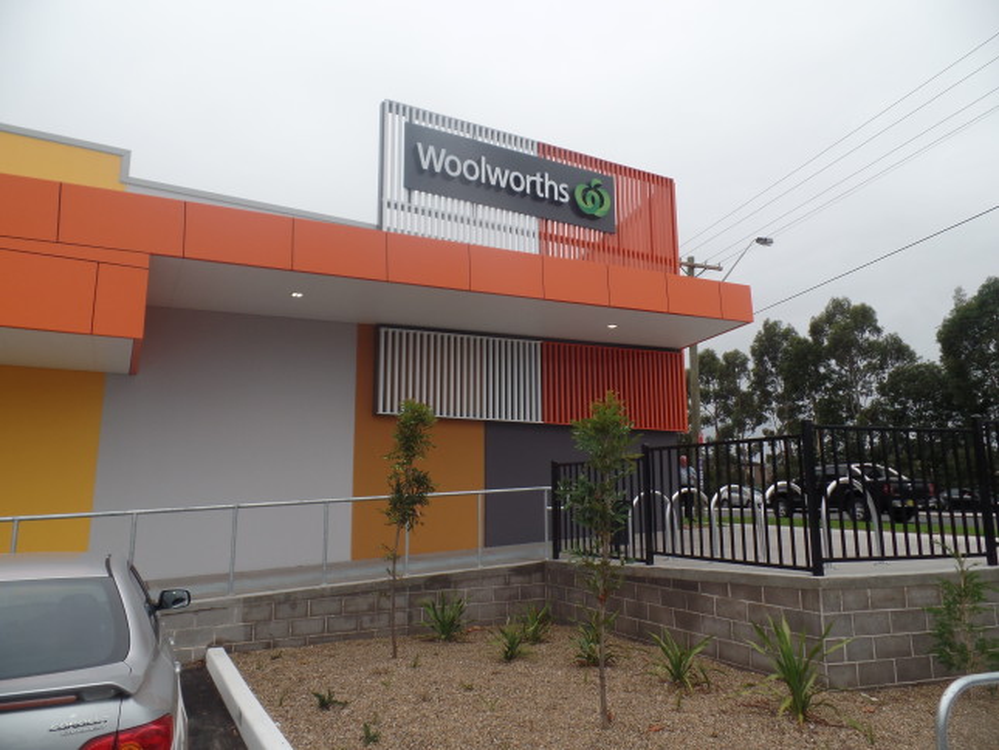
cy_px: 375
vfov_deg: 58.9
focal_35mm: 23
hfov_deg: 73.9
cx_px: 500
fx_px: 664
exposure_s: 1/180
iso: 80
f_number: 3.5
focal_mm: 4.1
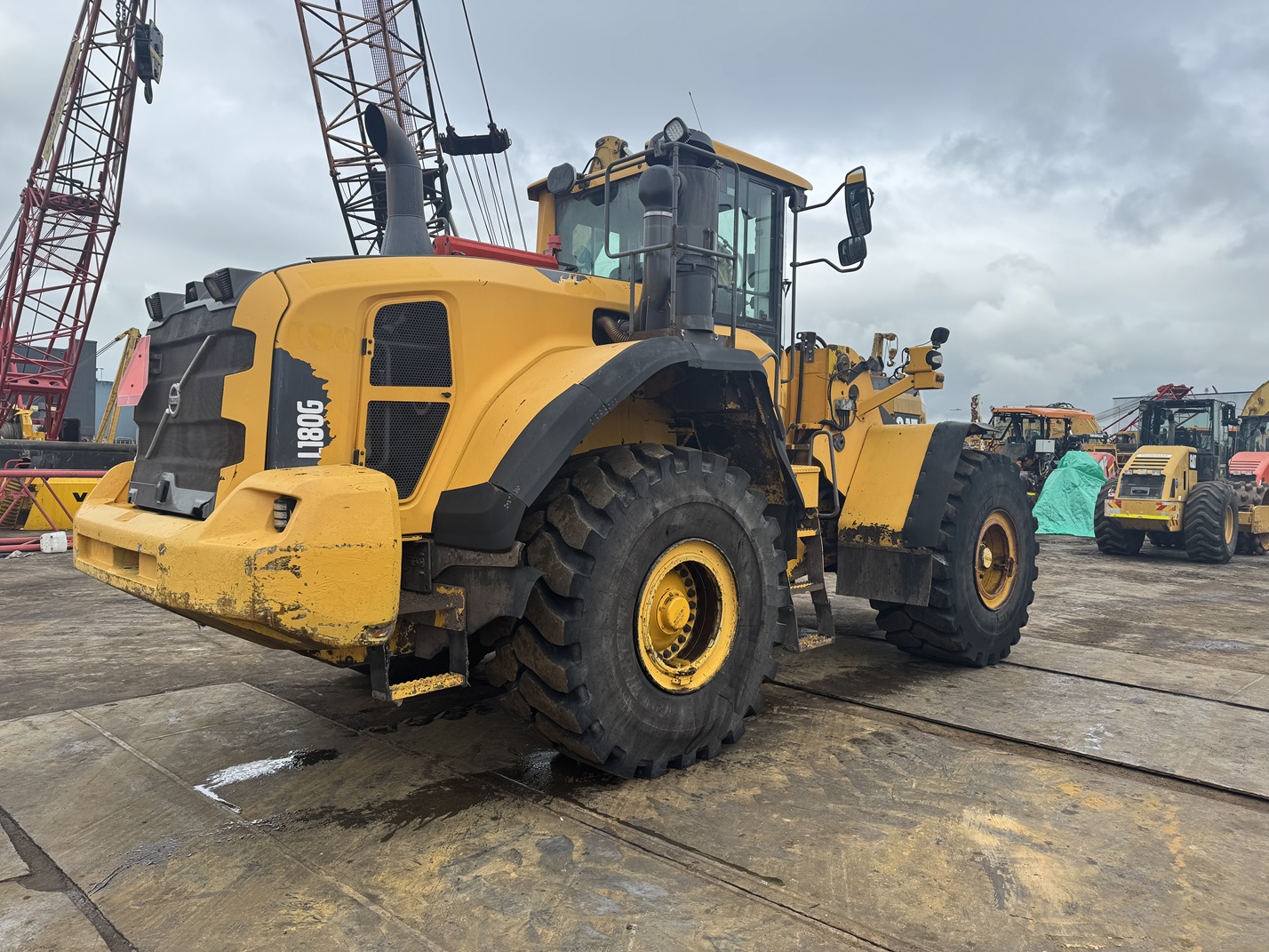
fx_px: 880
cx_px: 634
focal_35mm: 24
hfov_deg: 71.6
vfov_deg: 56.8
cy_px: 476
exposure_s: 1/1980
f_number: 1.78
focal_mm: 6.76
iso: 80
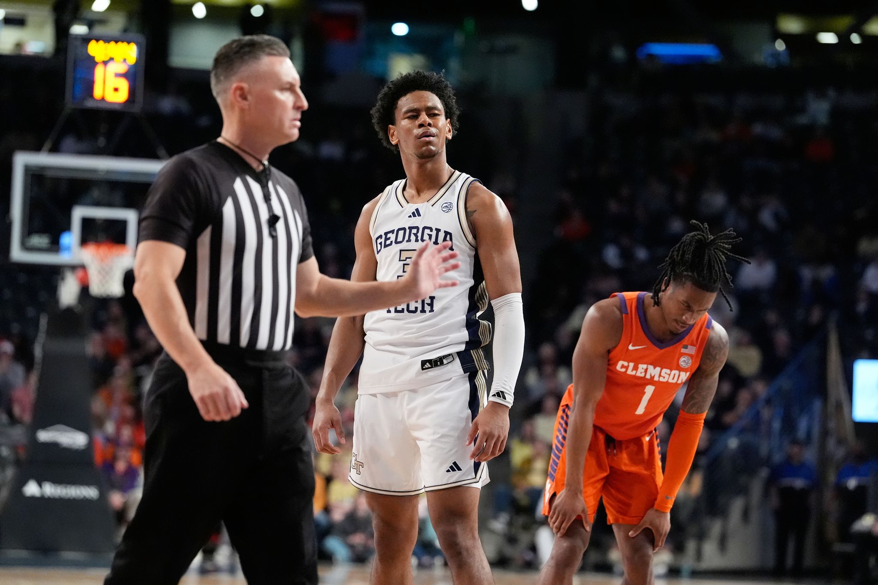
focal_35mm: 121
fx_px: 2951
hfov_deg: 16.9
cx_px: 439
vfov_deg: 11.3
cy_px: 292
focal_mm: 121
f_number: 2.8
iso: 8000
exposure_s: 1/1600
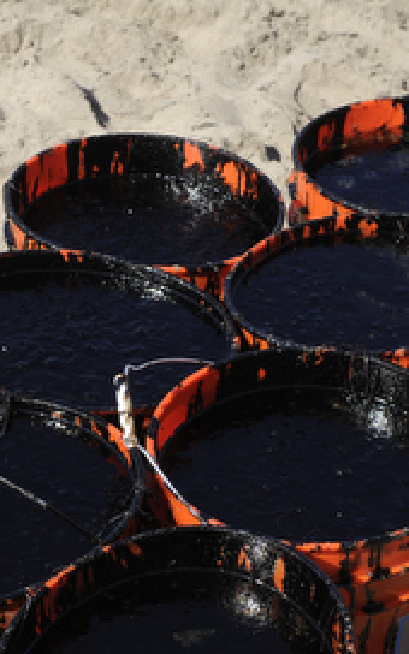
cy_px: 483
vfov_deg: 21.5
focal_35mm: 96
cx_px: 135
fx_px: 1712
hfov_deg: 13.6
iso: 400
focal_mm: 40
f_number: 5.6
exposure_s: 1/1000
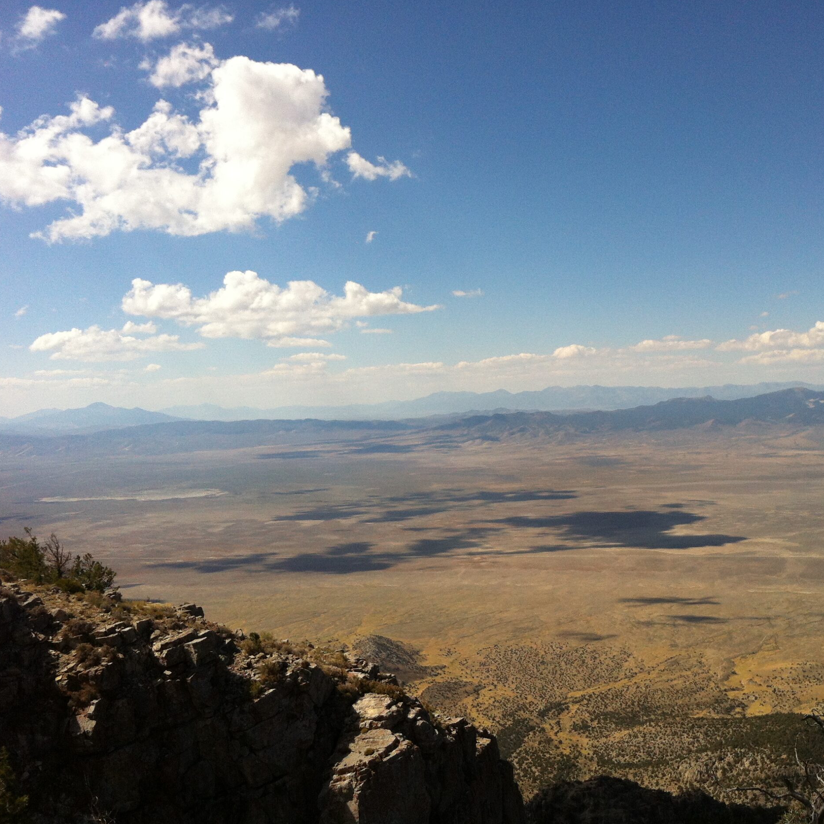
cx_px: 527
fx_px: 1131
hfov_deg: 39.7
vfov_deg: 40.0
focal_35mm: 42
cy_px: 410
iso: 80
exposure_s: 1/2514
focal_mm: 3.85
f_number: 2.8
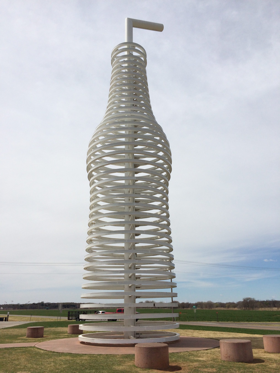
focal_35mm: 29
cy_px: 186
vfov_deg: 61.7
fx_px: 313
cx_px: 140
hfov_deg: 48.2
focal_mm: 4.15
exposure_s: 1/5882
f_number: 2.2
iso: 32
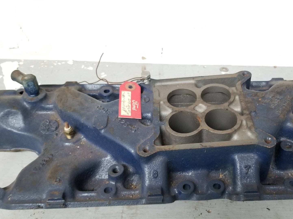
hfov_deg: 51.0
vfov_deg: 39.3
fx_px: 305
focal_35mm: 36
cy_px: 142
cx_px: 177
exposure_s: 1/24
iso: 250
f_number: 1.7
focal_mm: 4.25
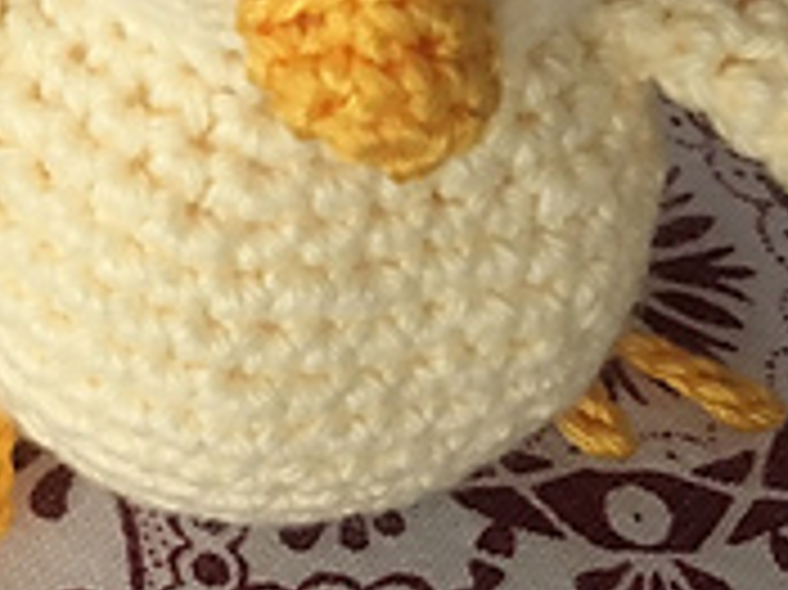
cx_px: -405
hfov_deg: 16.8
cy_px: -216
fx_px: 2411
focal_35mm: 106
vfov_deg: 13.4
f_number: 2.2
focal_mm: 4.15
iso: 200
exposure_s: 1/33
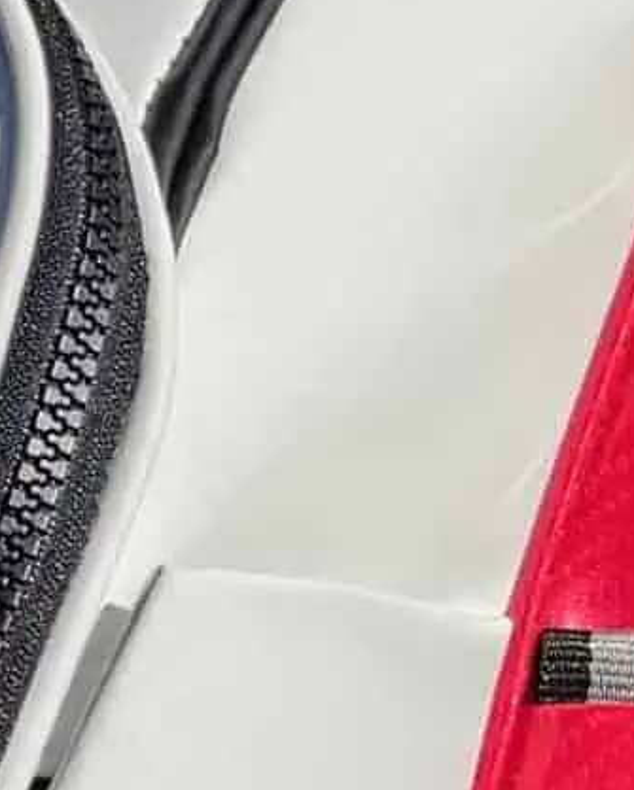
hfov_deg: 4.3
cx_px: 1811
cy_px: 429
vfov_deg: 5.6
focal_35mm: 345
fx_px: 8083
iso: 32
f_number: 2.8
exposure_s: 1/779
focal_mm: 9
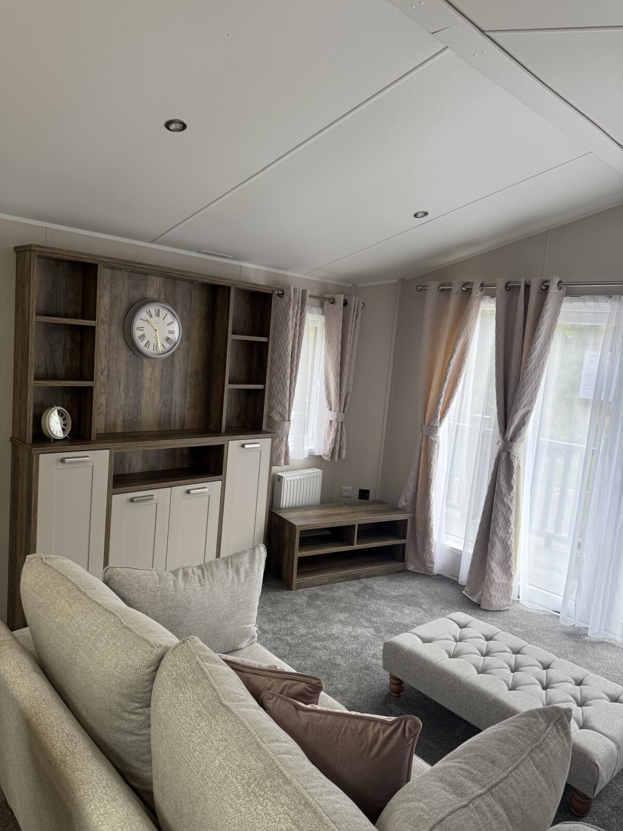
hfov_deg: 56.8
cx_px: 312
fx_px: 576
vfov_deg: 71.6
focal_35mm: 24
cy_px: 416
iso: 80
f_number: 1.78
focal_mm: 6.76
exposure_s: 1/100
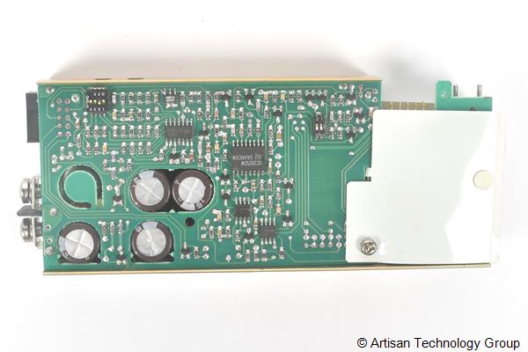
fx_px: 506
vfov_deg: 38.4
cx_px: 264
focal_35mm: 34
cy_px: 176
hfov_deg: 55.1
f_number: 13
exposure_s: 1/200
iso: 200
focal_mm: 23
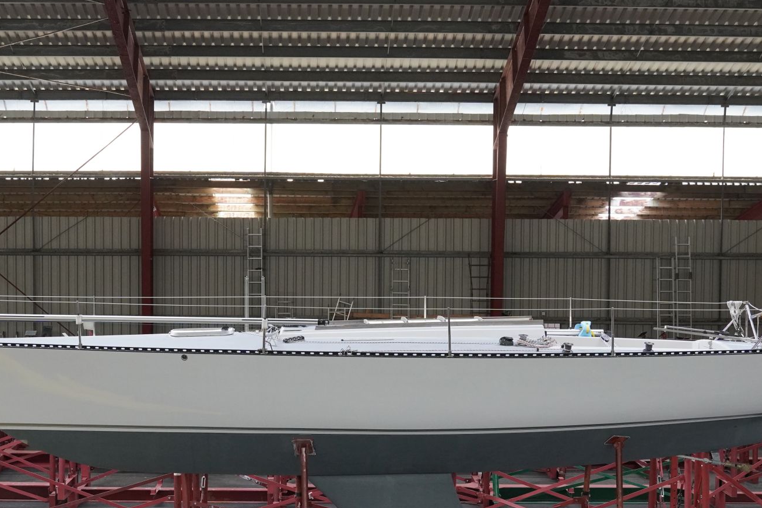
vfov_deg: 18.6
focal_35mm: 73
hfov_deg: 27.7
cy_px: 322
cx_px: 332
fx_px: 1544
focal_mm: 33.1
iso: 1600
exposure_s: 1/160
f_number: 4
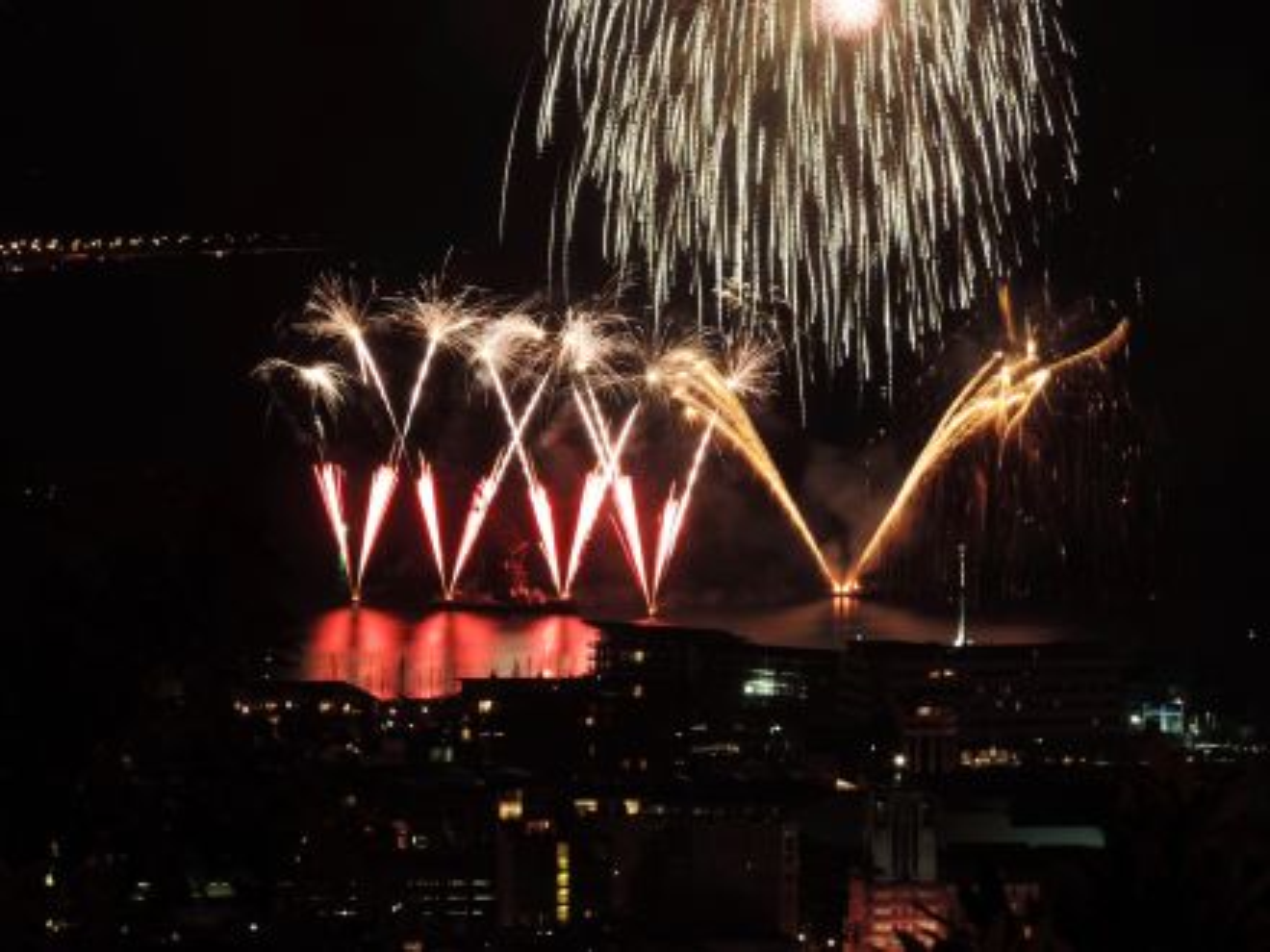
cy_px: 476
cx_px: 635
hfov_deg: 6.6
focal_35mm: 300
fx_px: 11006
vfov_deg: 5.0
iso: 80
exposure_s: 4
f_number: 7.5
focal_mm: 53.5
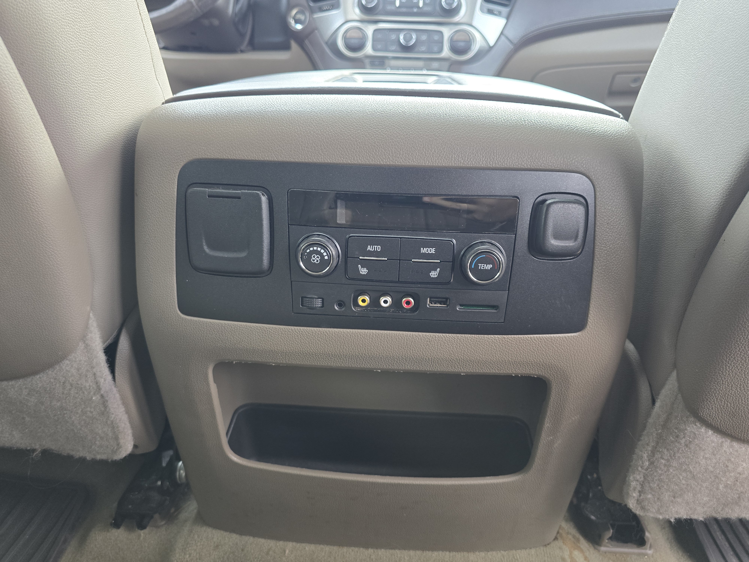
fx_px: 498
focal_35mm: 23
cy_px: 281
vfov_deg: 58.9
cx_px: 374
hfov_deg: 73.9
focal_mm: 6.3
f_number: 1.7
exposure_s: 1/120
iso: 250
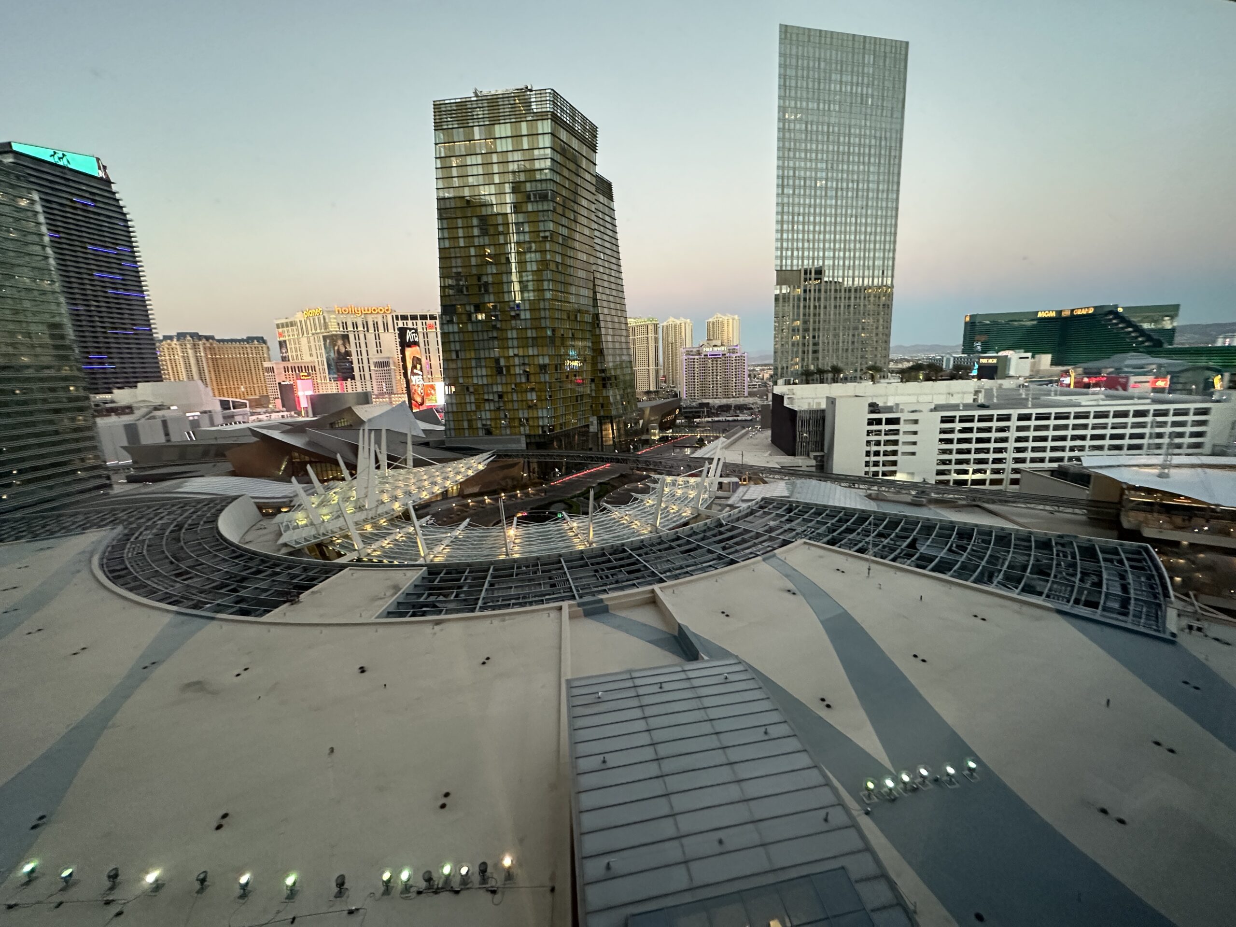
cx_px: 618
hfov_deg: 102.1
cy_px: 464
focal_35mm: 14
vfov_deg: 85.7
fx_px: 500
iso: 800
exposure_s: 1/60
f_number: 2.2
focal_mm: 2.22
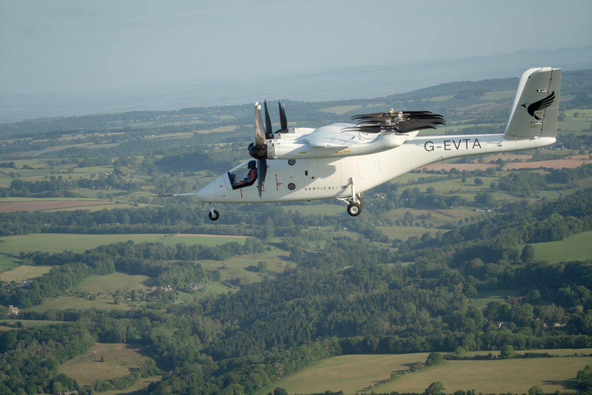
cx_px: 296
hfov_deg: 17.2
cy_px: 198
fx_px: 1957
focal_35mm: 119
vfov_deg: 11.5
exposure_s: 1/640
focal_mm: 119
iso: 100
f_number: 4
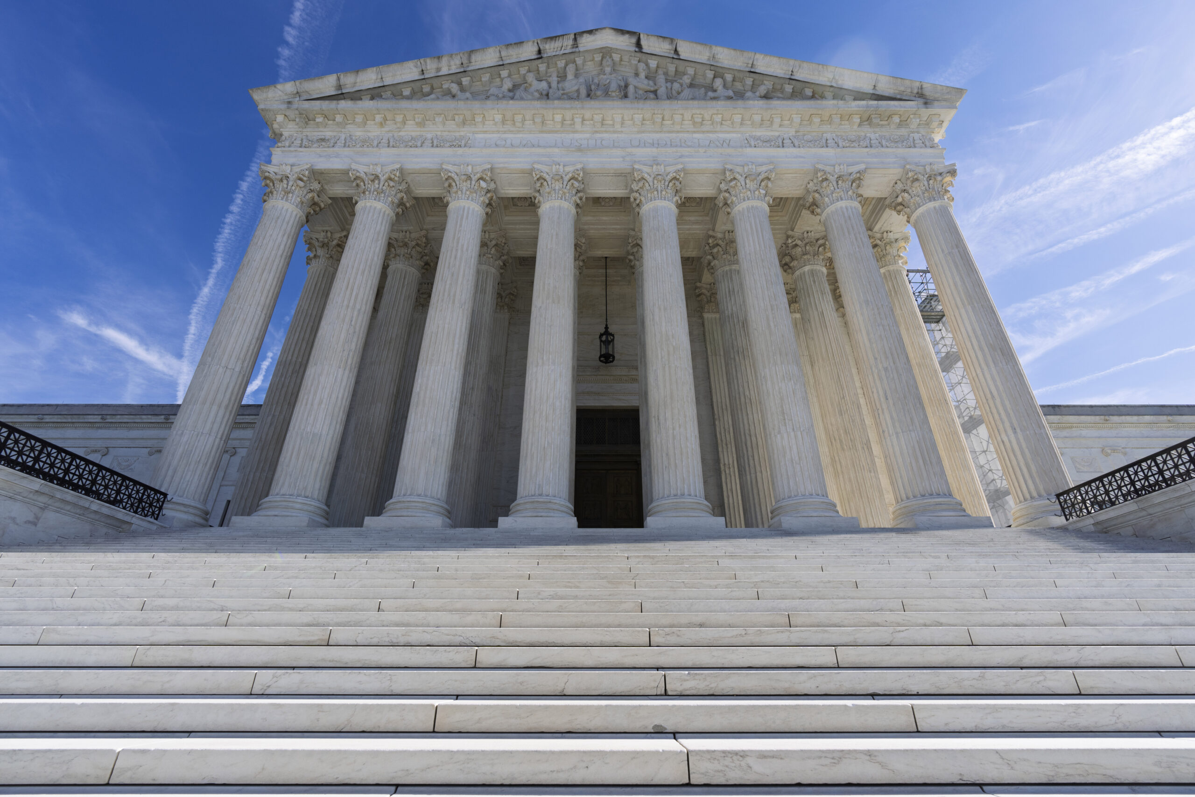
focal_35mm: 16
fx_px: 531
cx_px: 598
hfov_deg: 96.7
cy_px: 398
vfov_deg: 73.8
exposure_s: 1/500
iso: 200
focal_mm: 16
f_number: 8
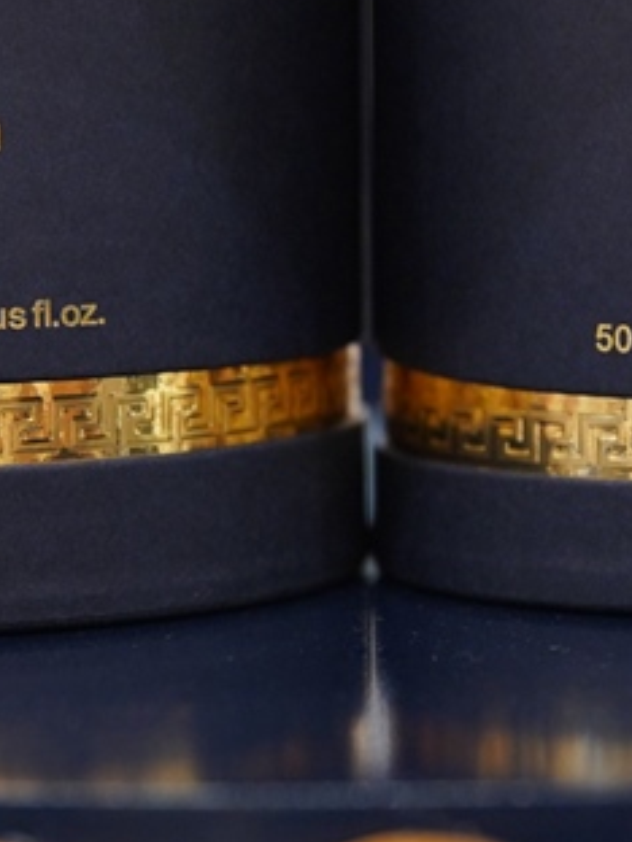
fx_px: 6305
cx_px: 624
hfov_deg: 5.7
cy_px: 216
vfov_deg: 7.6
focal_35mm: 259
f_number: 4
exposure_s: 1/200
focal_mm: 70
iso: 800
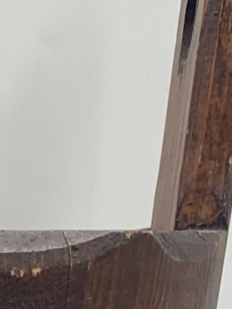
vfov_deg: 9.6
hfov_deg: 7.7
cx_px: -178
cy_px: 676
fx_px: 1678
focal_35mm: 188
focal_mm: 4.25
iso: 25
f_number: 1.8
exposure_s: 1/153
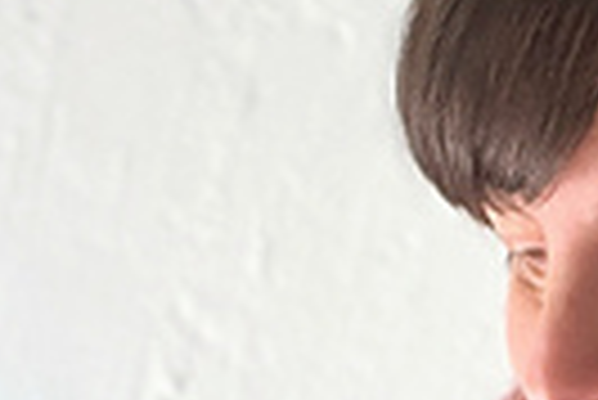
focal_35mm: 150
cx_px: 809
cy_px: 831
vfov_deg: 8.6
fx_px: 2494
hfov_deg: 13.1
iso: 64
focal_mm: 2.71
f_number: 2.2
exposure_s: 1/121
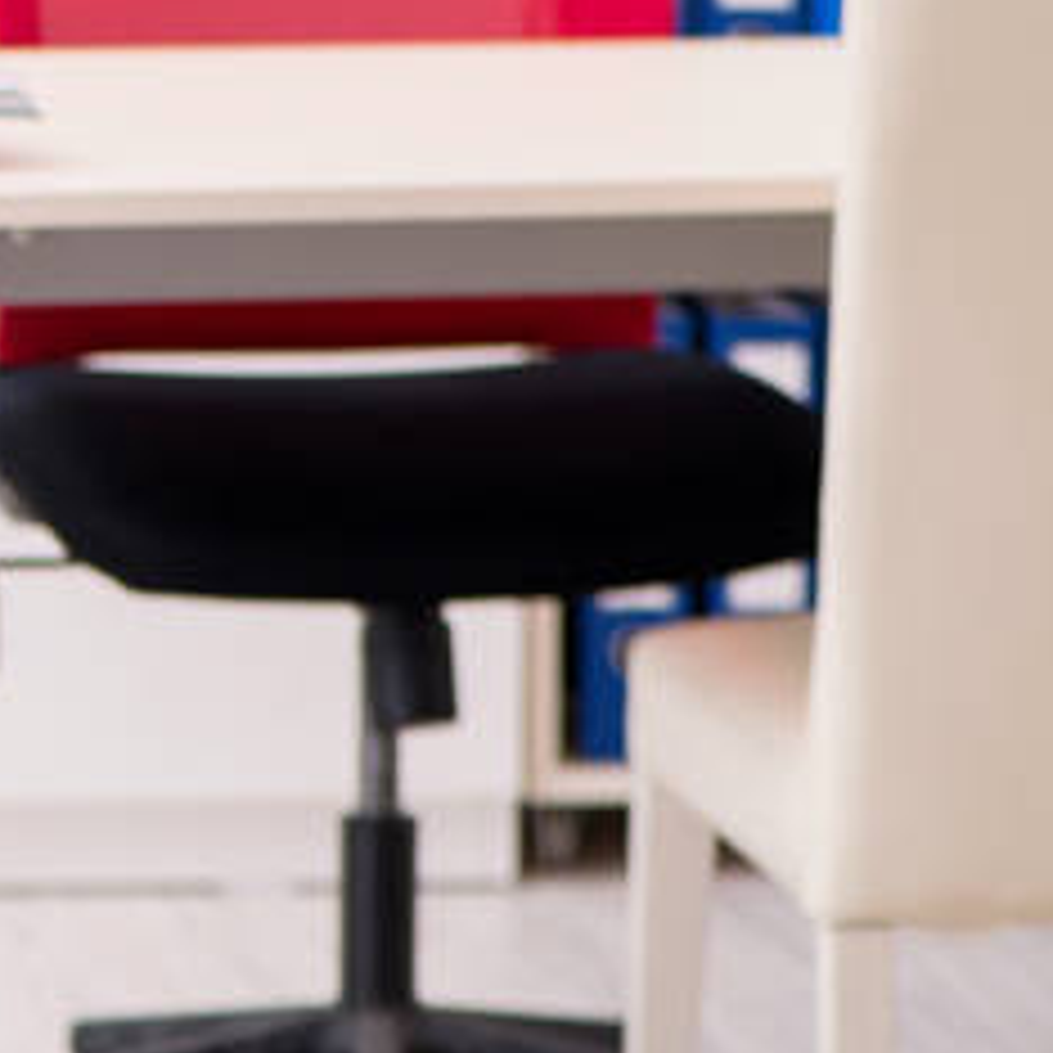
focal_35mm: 391
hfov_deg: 4.5
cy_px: -209
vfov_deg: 4.5
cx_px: -596
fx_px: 13457
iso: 125
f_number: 5
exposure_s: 1/100
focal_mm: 105
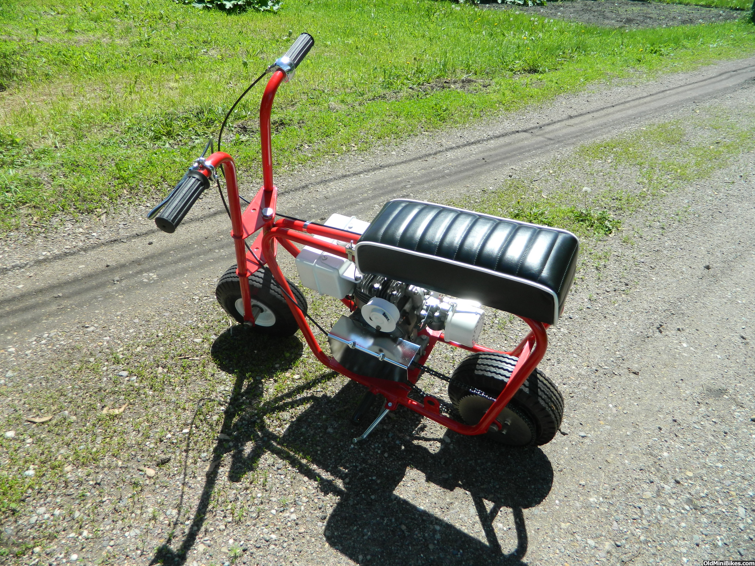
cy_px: 283
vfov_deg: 54.9
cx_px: 378
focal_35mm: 25
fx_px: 545
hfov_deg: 69.4
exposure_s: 1/640
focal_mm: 4.5
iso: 80
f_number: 3.1
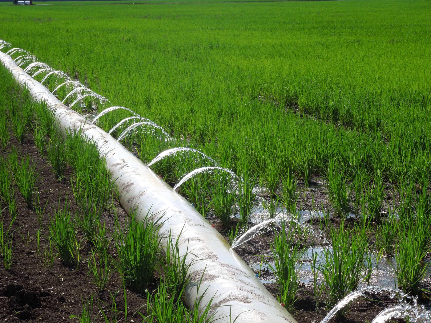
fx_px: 1668
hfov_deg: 14.7
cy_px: 162
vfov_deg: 11.1
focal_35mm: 134
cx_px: 216
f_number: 4.9
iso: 100
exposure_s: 1/640
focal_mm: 24.2
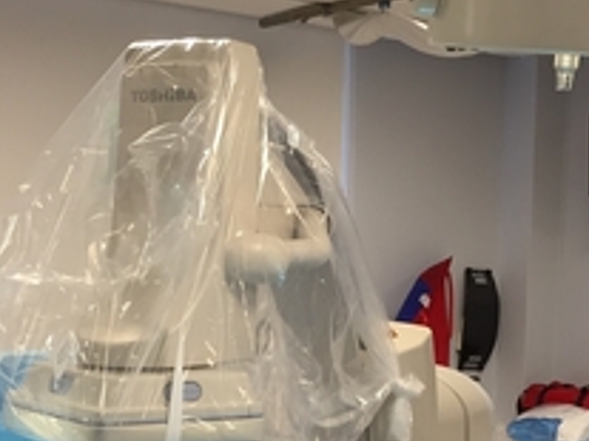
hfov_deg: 25.3
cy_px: 458
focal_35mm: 77
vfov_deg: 18.5
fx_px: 1309
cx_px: 316
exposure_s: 1/33
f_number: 2.2
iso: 40
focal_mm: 4.15
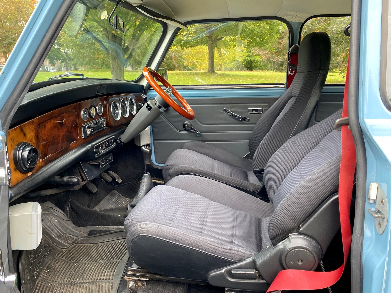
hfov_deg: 67.3
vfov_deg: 53.1
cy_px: 146
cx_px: 196
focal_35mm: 26
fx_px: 294
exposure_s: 1/121
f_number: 1.8
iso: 125
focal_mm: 4.25
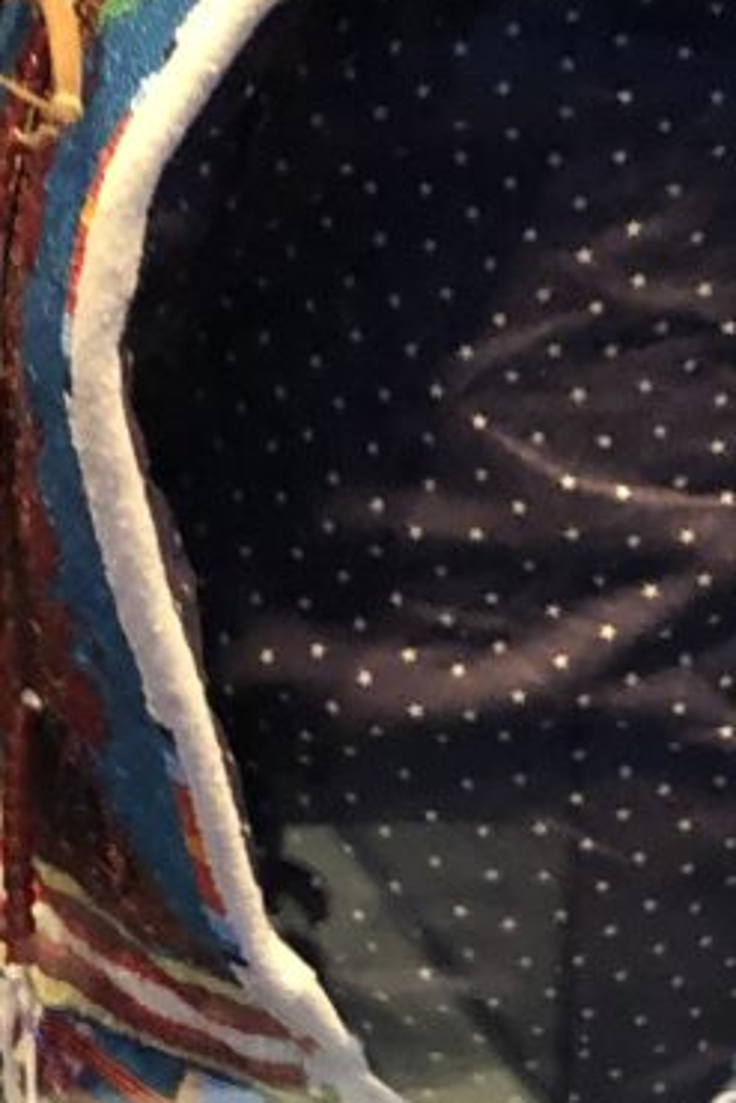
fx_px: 4626
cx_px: 474
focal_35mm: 151
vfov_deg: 13.5
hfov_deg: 9.1
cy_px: 981
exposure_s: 1/7
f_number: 1.8
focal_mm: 3.99
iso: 100
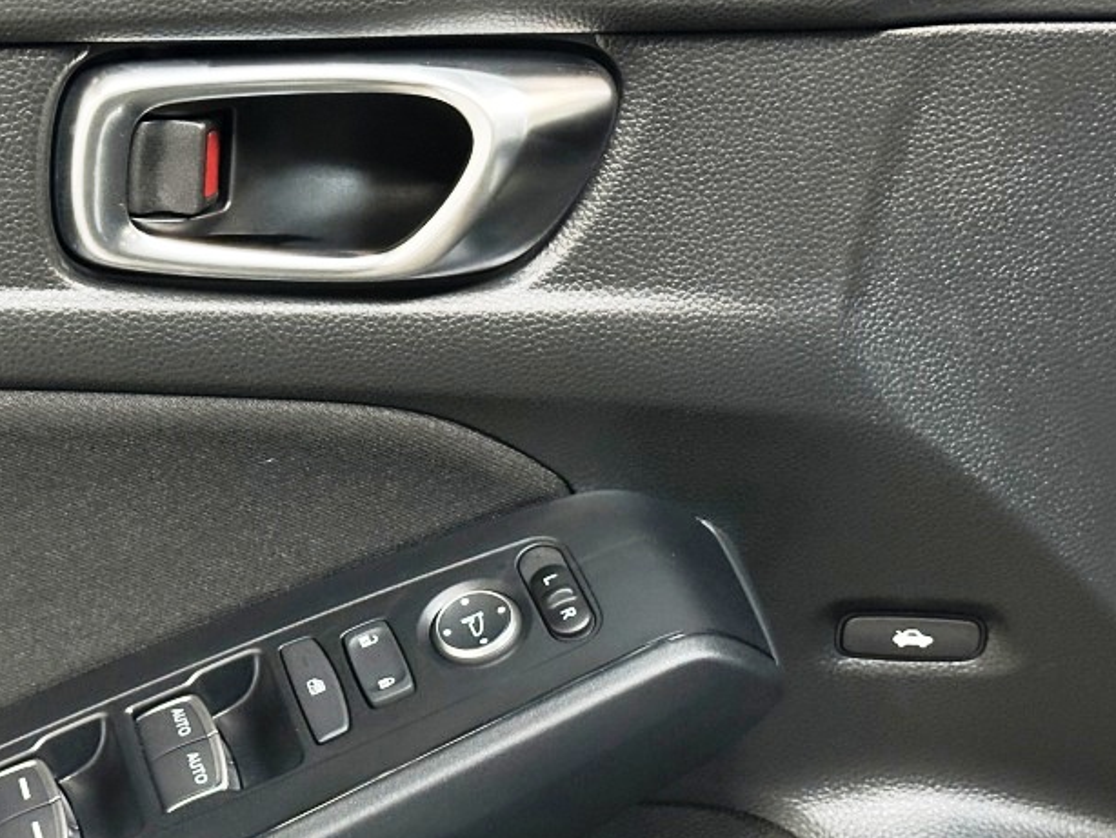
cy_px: 513
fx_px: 2580
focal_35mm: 80
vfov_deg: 18.4
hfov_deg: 24.2
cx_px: 309
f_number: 1.78
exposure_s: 1/24
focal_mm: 6.86
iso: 640
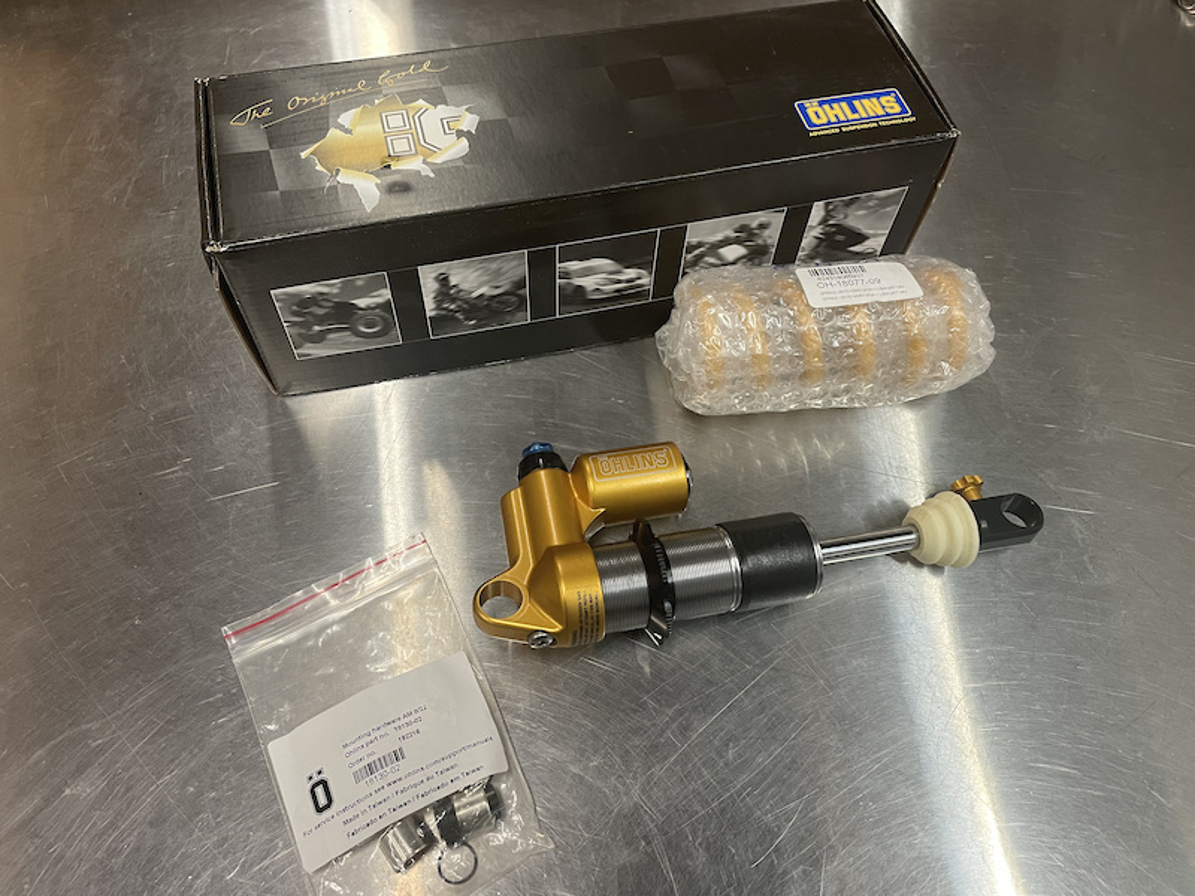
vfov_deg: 53.1
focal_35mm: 26
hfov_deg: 67.3
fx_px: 898
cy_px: 448
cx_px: 598
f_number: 1.6
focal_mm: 4.2
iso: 200
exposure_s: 1/45
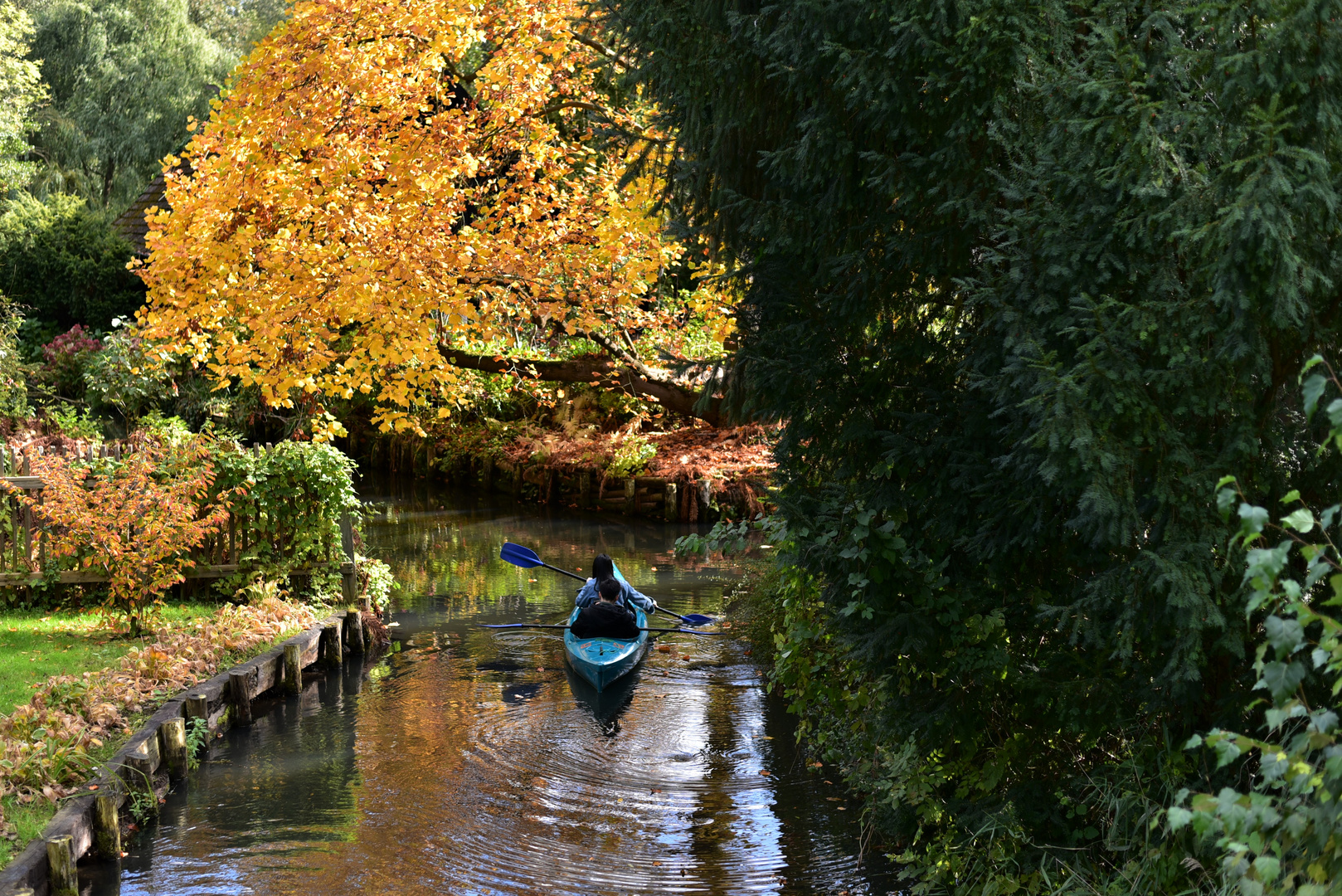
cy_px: 448
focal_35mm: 50
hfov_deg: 39.6
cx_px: 671
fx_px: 1864
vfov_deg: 27.0
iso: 100
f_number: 2.5
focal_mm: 50
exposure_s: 1/500
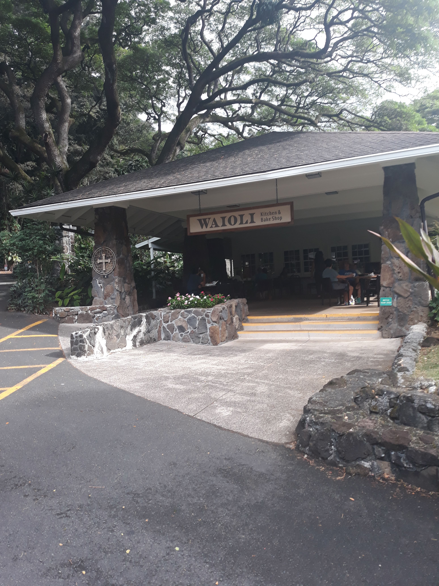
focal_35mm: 27
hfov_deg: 51.4
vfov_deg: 65.3
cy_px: 293
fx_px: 457
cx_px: 220
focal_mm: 3.71
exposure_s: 1/135
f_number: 1.7
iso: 40
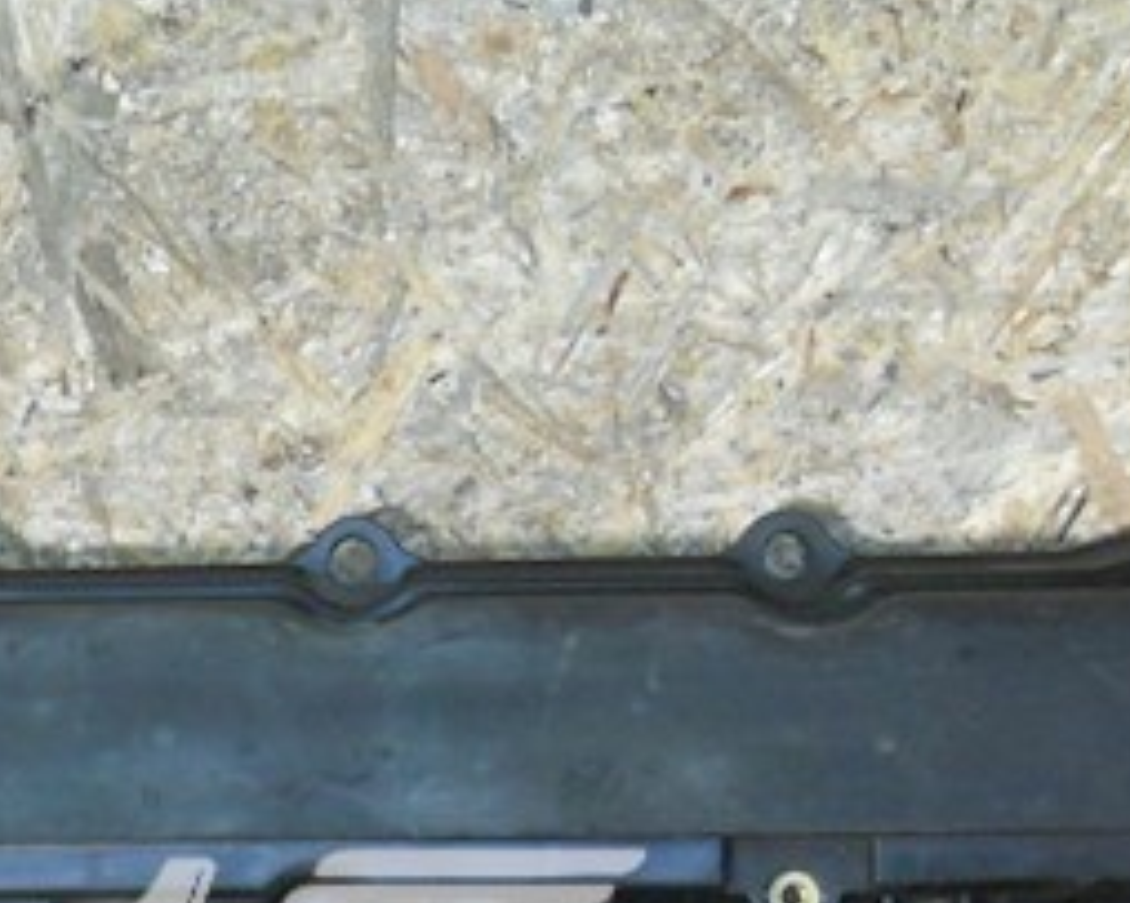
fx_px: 3377
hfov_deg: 18.8
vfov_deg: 14.9
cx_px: 205
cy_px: 983
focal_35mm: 101
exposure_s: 1/30
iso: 320
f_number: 3.1
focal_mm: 6.72
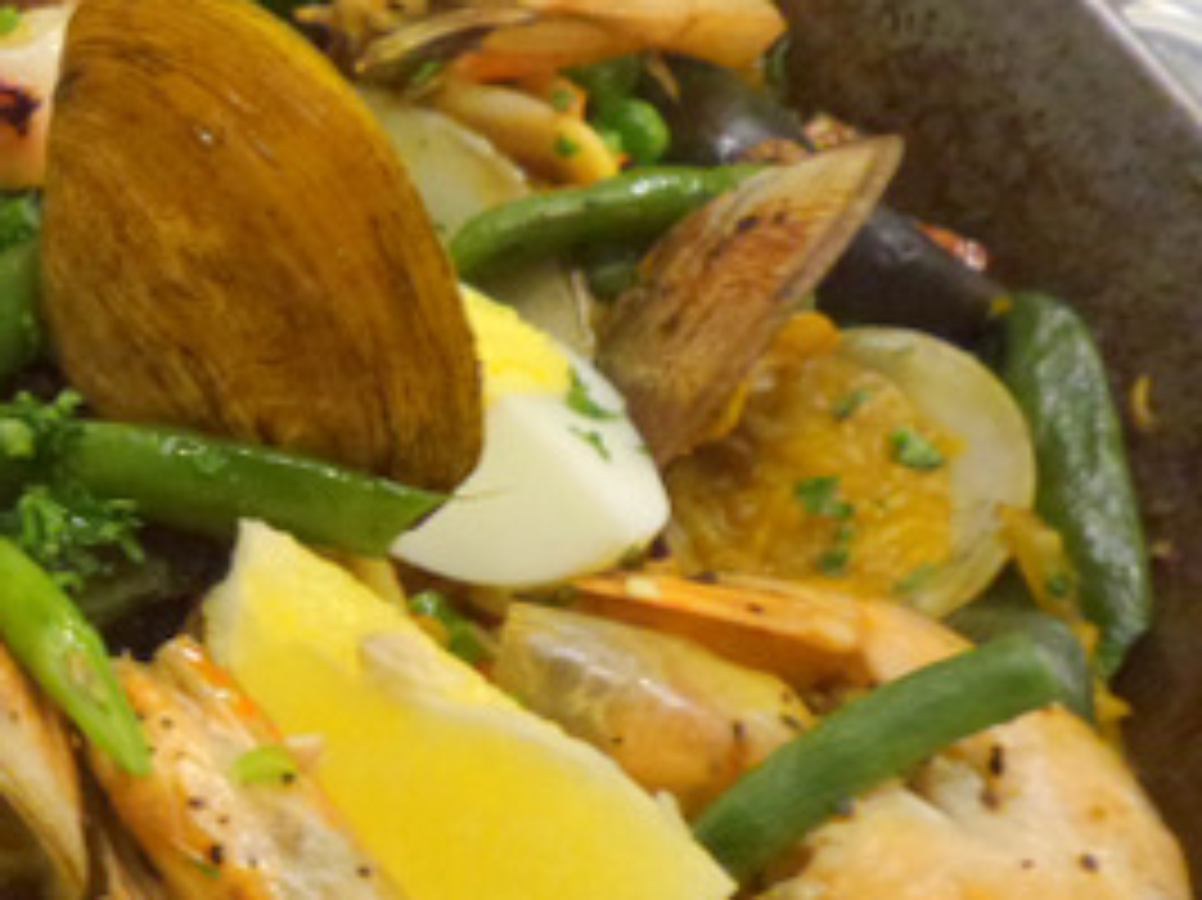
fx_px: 1909
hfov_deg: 31.7
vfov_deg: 26.5
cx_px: -52
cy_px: 560
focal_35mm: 55
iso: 800
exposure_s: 1/10
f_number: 3.1
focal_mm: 4.4
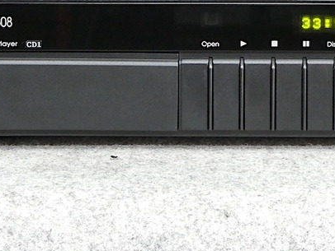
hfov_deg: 5.2
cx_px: 175
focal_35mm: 378
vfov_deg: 3.9
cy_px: 45
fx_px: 3660
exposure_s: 1/6
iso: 400
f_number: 6.3
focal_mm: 28.7
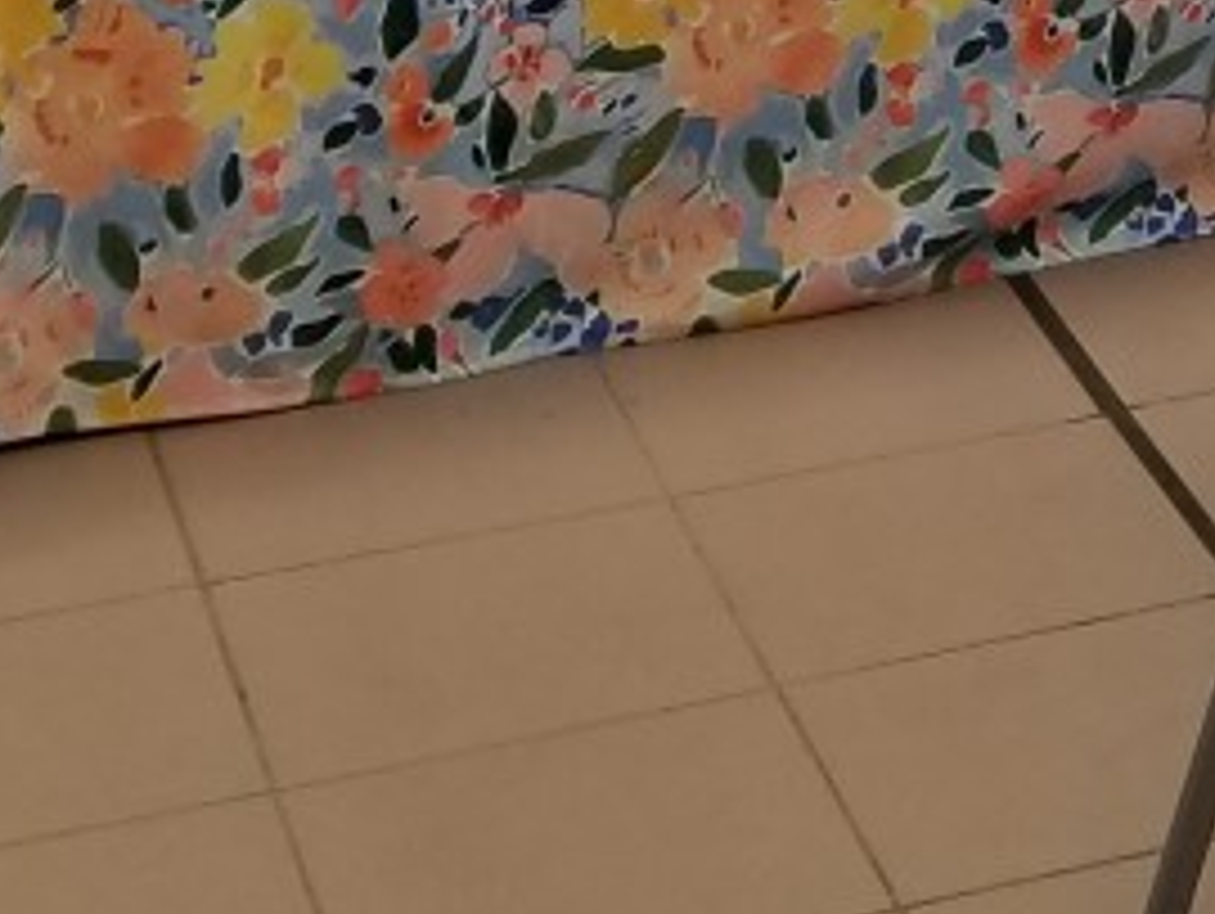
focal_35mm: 154
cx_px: 2182
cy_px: -1598
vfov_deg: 8.4
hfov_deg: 11.8
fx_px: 5410
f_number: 1.7
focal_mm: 4.25
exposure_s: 1/50
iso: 80
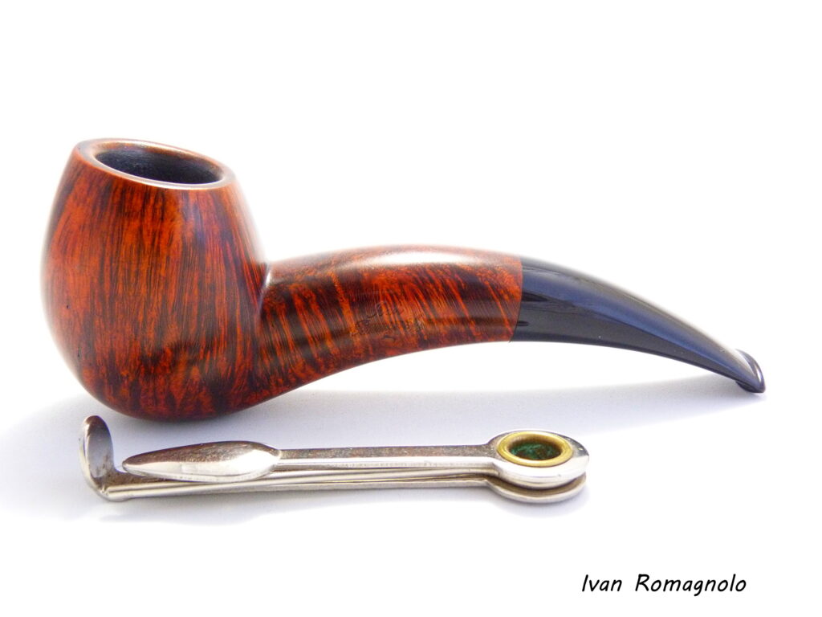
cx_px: 411
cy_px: 308
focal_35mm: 36
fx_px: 855
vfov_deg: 39.7
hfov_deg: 51.4
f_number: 3.1
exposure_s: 1/20
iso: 400
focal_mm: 6.5
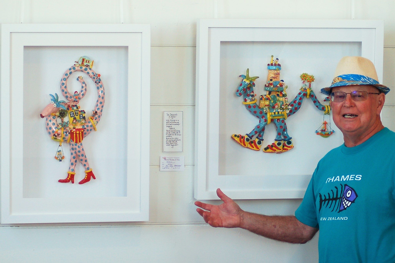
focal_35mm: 105
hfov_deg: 19.5
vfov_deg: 13.0
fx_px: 1151
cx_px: 198
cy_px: 132
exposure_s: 1/200
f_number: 4
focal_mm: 70
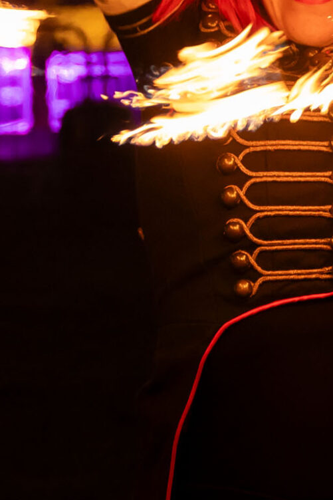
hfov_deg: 13.9
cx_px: 257
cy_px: -126
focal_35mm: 98
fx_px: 1360
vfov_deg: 19.4
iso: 1600
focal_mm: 36
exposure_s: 1/80
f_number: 3.2
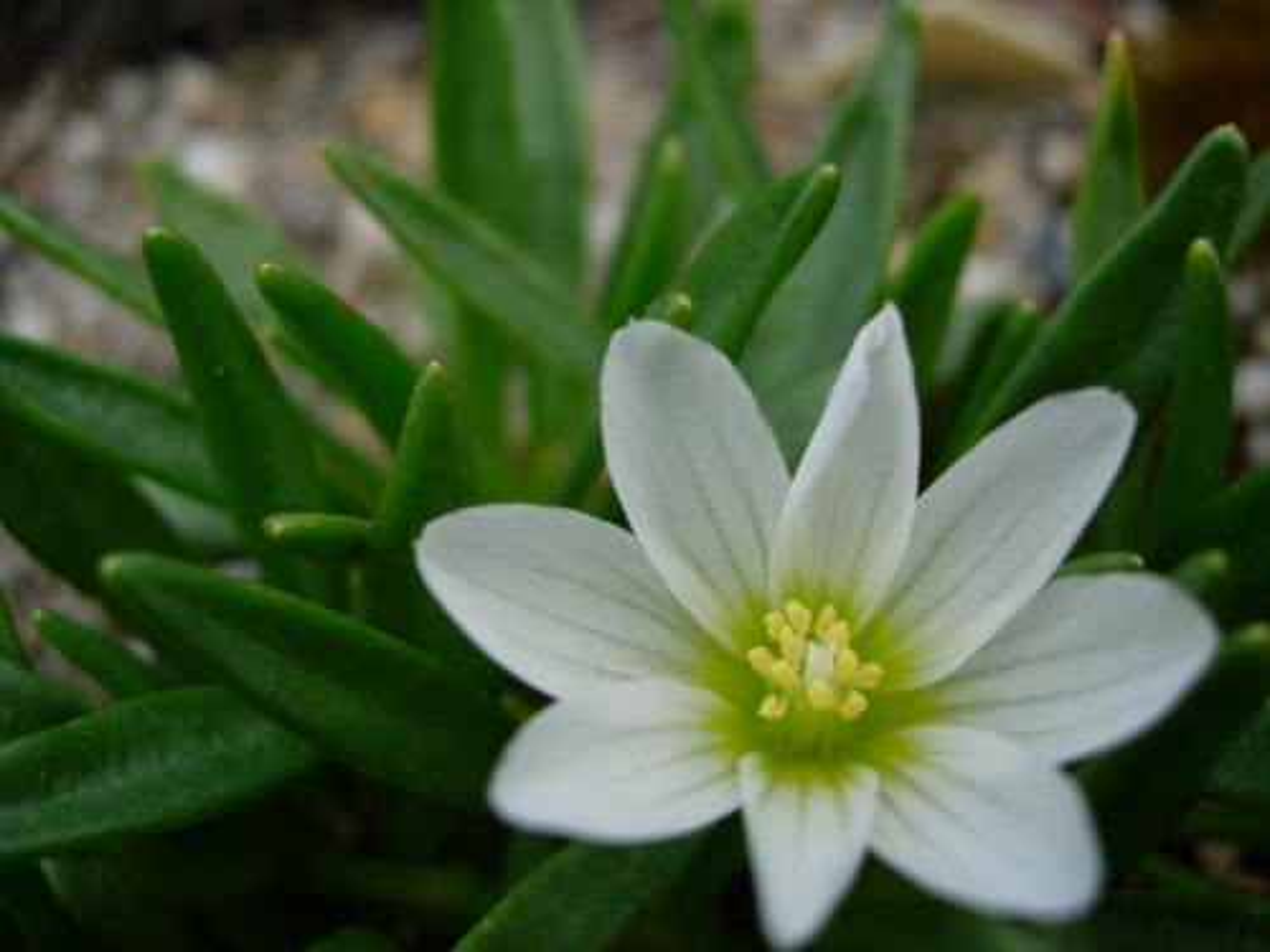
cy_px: 476
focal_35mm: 38
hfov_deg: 49.0
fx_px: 1394
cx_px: 635
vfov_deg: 37.7
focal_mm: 7.8
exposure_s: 1/592
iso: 64
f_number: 2.8
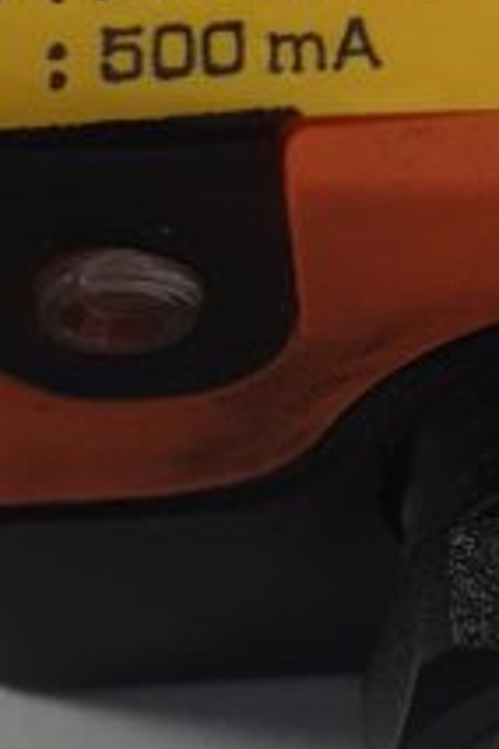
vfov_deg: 14.5
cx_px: 675
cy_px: -447
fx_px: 2703
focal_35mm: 130
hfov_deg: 10.3
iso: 200
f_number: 2.4
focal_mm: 4.32
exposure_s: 1/50
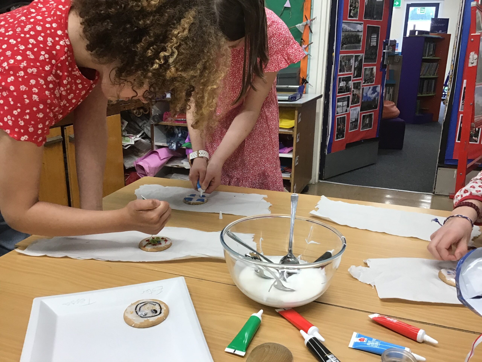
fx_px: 432
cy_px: 181
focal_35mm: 31
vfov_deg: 45.4
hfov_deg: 58.4
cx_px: 241
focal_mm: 3.3
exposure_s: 1/33
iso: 40
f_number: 2.4
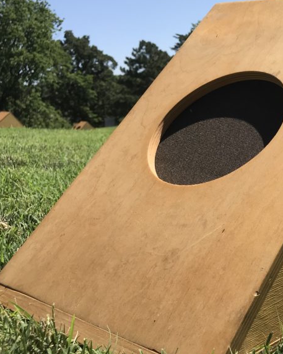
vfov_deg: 38.0
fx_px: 513
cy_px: 182
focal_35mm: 49
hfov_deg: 29.1
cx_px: 275
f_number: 1.8
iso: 20
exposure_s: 1/2457
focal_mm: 3.99
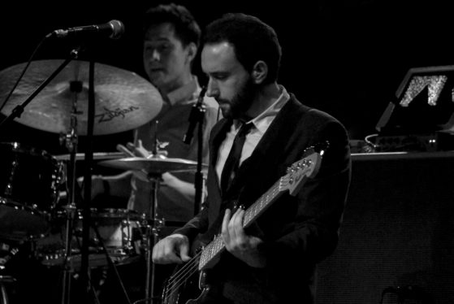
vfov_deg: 5.6
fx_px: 3124
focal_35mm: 248
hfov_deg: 8.3
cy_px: 152
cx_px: 227
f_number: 5.6
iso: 1600
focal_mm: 165
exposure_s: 1/200
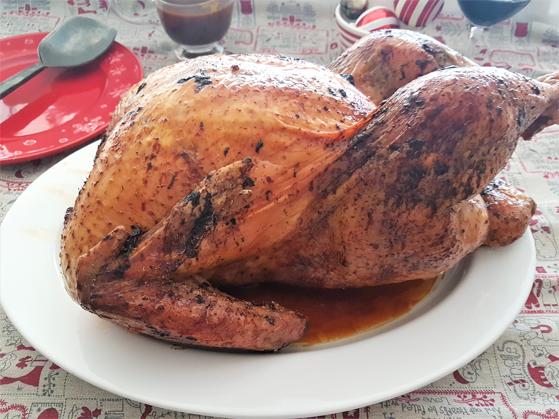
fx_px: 420
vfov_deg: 53.1
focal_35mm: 26
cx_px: 280
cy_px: 210
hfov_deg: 67.3
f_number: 1.7
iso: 200
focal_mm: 4.2
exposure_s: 1/11
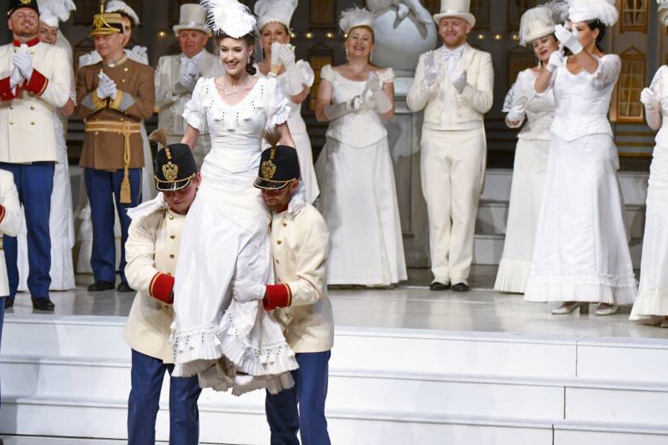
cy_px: 222
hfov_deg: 8.1
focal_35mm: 255
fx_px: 4730
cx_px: 171
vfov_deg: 5.4
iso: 5000
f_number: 6.3
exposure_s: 1/400
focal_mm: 170
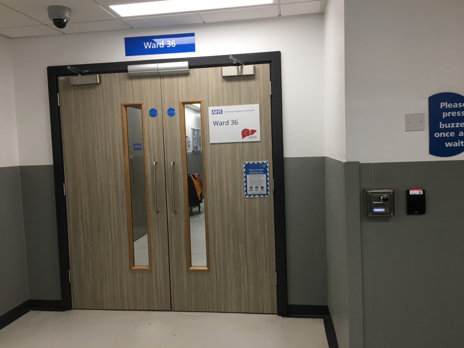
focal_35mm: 29
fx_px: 389
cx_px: 232
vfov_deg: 48.2
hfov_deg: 61.7
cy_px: 174
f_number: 2.2
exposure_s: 1/33
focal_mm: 4.15
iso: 40
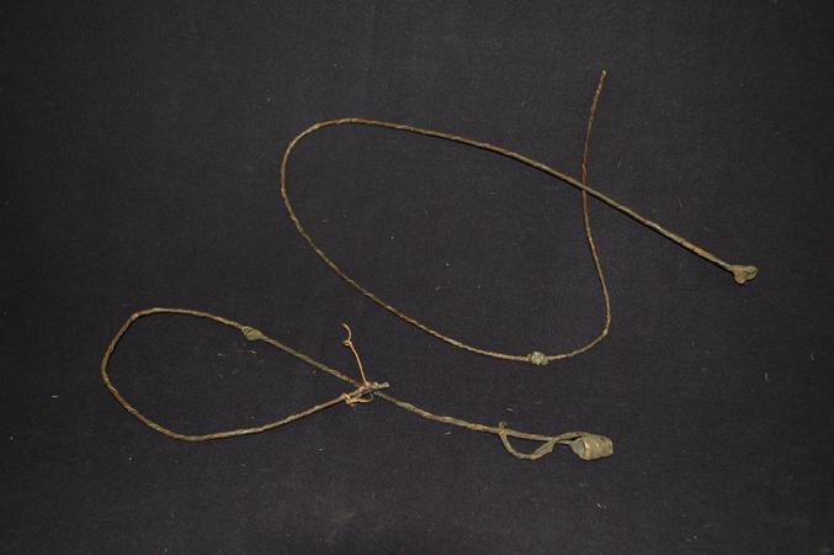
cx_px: 417
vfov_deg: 29.8
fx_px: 1041
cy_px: 278
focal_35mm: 45
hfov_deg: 43.6
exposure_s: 1/60
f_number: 4.8
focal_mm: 30
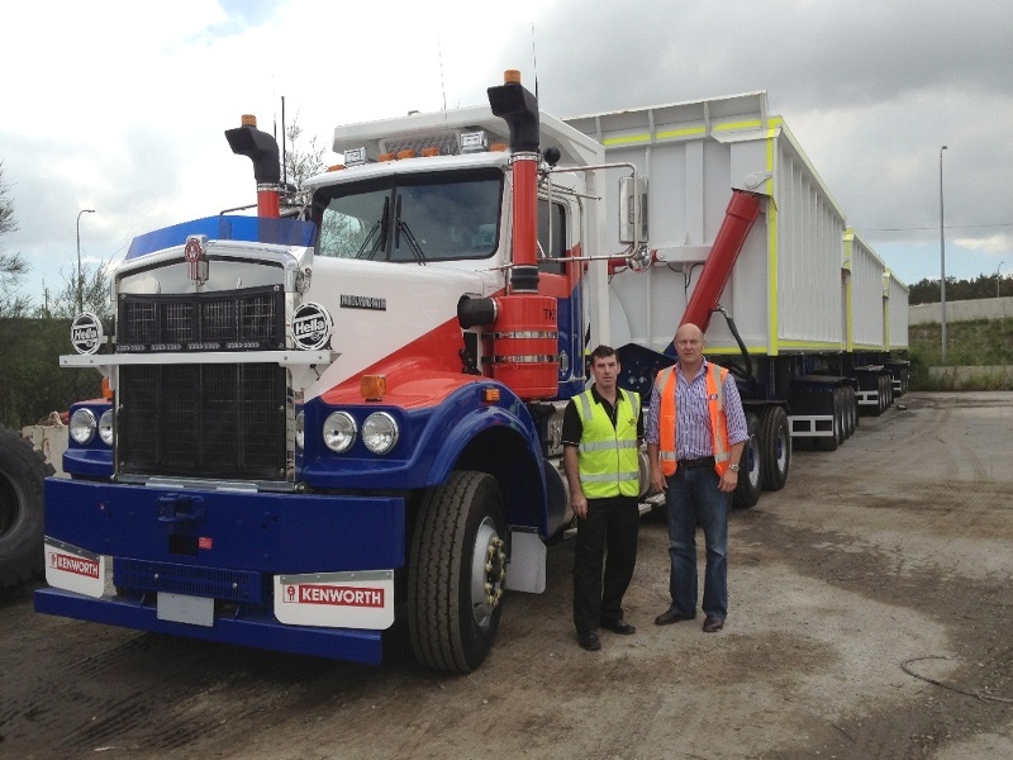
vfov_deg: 40.7
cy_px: 380
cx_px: 506
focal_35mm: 35
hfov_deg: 52.6
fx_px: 1024
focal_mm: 4.28
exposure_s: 1/1577
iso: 64
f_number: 2.4
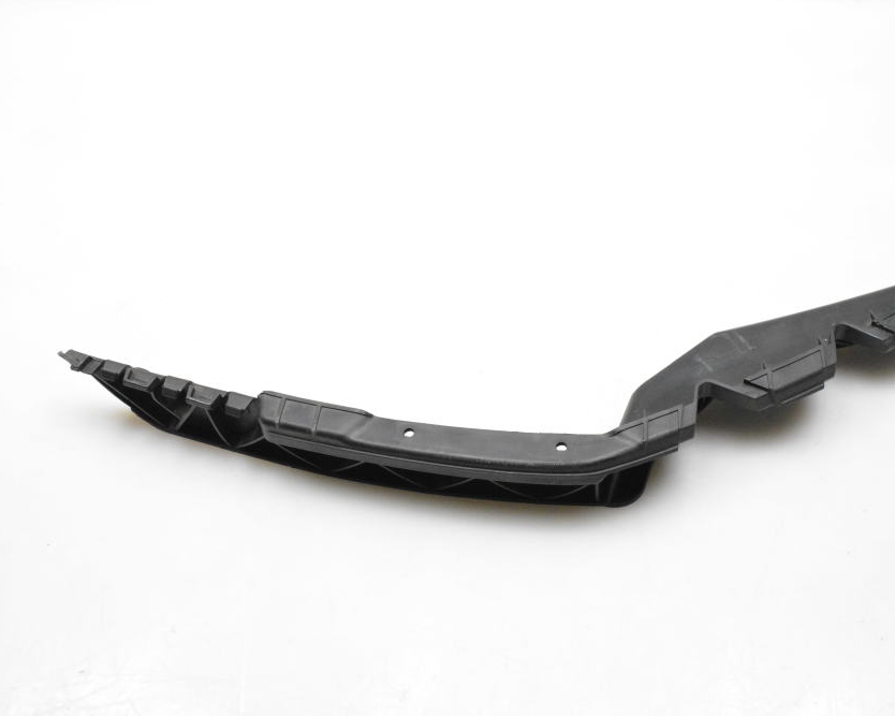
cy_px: 362
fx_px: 1006
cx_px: 537
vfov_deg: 39.2
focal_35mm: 38
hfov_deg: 47.7
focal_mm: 22
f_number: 10
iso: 6400
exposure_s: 1/400
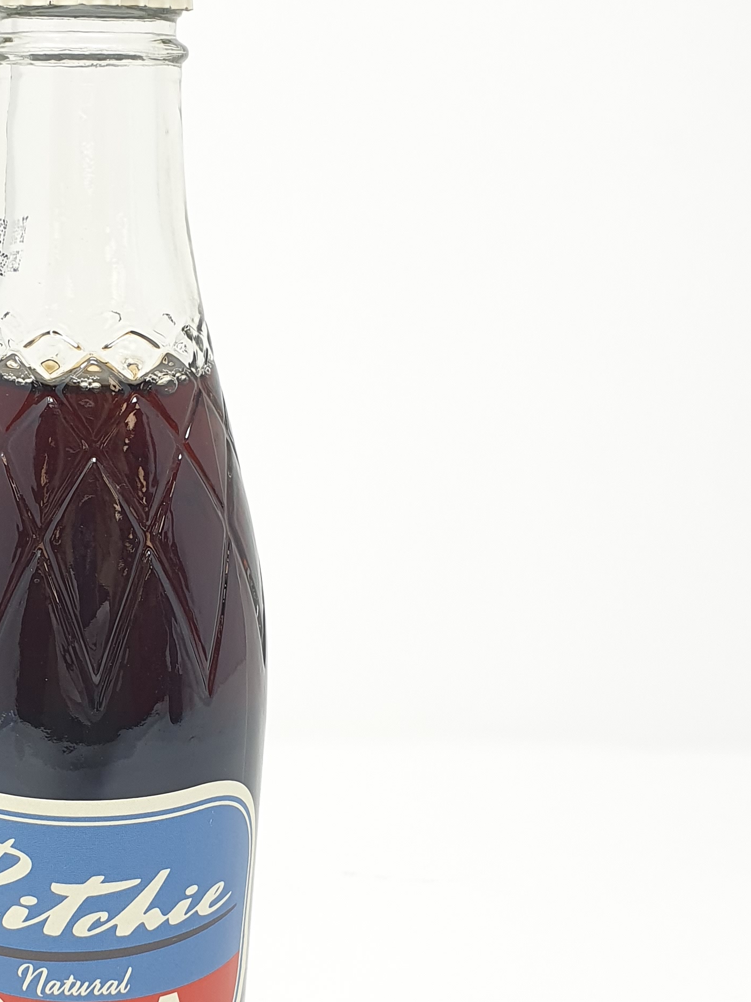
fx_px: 1620
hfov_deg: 25.8
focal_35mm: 56
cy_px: 703
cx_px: 182
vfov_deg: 33.9
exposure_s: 1/100
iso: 100
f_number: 2.4
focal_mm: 4.32
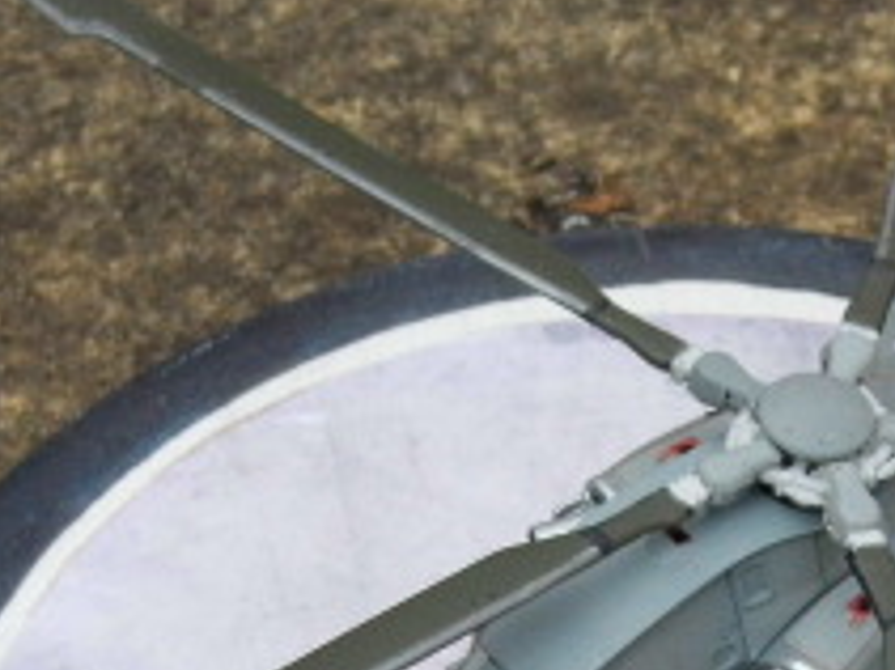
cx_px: 602
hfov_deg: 11.2
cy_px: 738
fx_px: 4548
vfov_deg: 8.4
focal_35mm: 176
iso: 200
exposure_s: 1/500
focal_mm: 10.4
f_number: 3.9
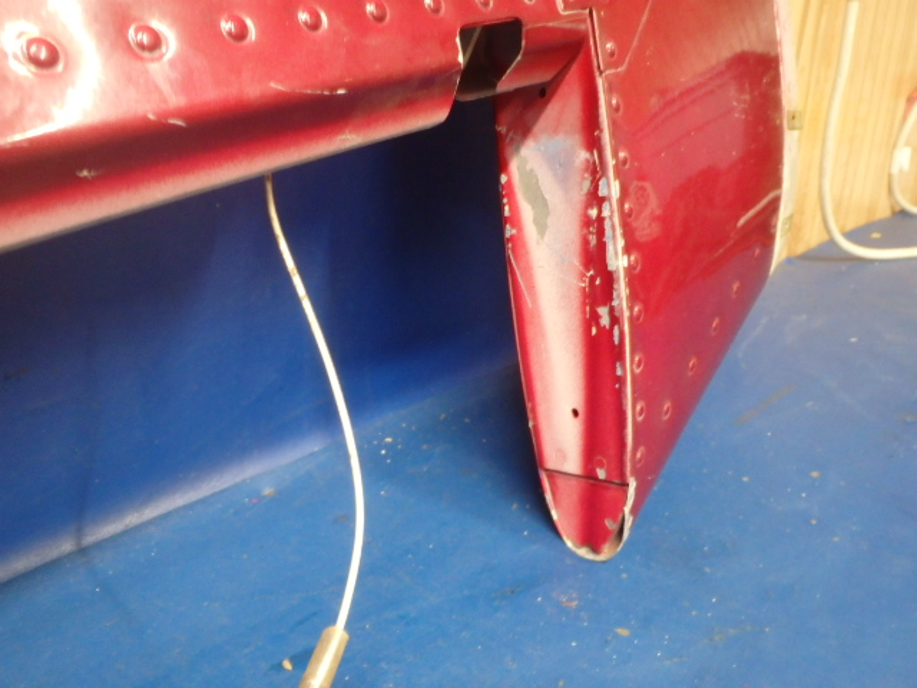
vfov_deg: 49.7
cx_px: 458
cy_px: 344
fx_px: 742
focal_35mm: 28
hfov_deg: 63.4
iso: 800
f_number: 3.9
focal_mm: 5
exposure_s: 1/15
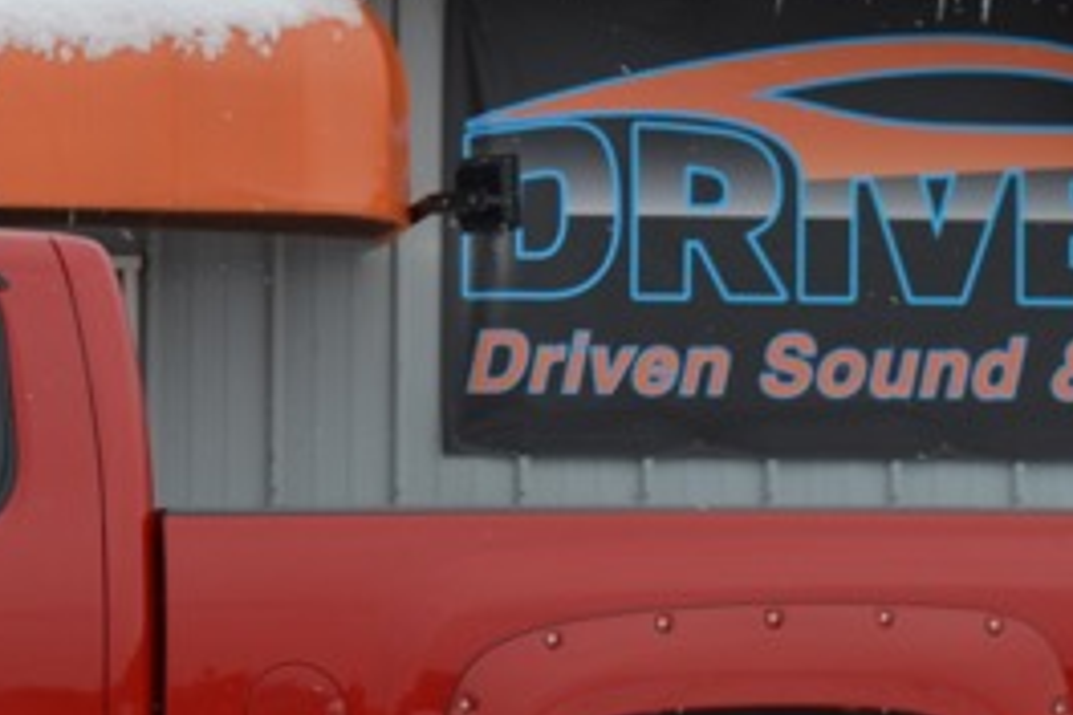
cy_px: 792
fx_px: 6229
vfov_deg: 6.5
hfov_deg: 9.7
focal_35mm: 209
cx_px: -224
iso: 200
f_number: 8
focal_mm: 46
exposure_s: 1/125
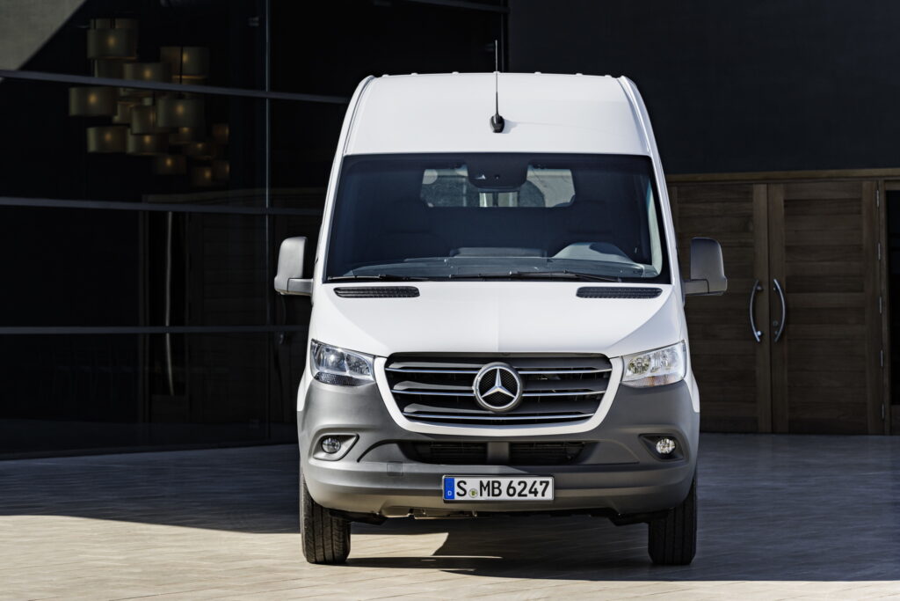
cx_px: 450
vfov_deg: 10.2
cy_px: 300
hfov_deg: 15.2
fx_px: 3375
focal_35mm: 135
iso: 100
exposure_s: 1/400
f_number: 8
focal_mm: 135
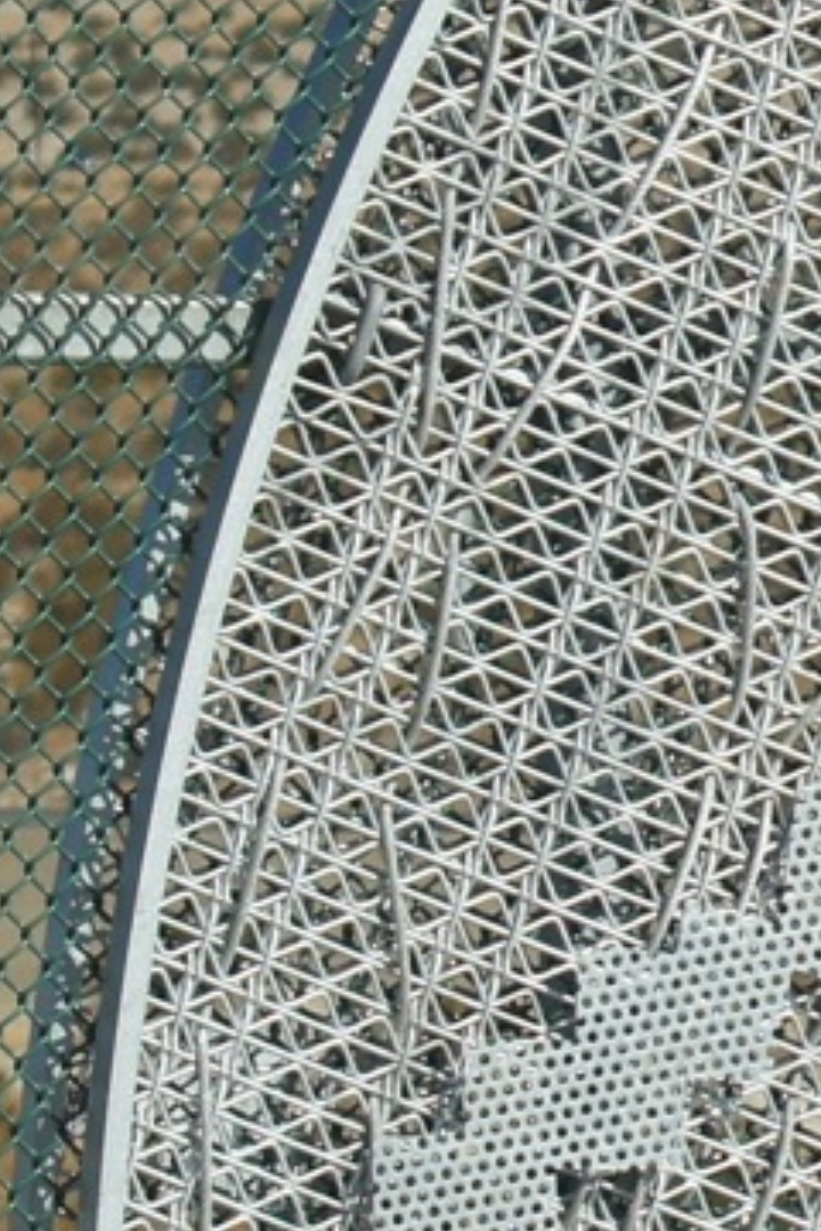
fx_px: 19121
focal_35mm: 559
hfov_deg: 2.4
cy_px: 12
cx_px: 2887
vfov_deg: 3.7
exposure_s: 1/400
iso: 100
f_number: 8
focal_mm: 70
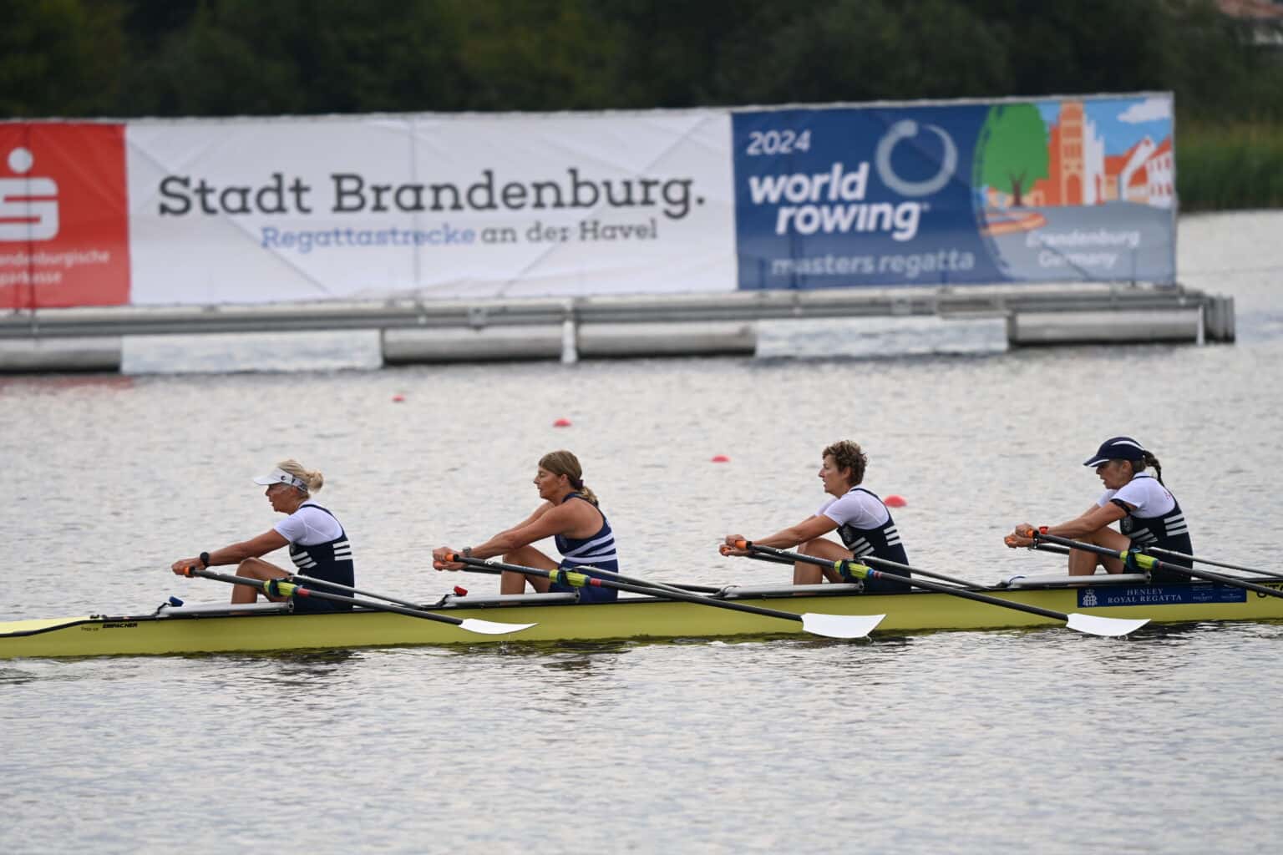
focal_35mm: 390
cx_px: 642
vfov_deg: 3.5
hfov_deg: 5.3
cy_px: 428
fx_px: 13898
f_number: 6.3
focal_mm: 390
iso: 500
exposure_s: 1/1000
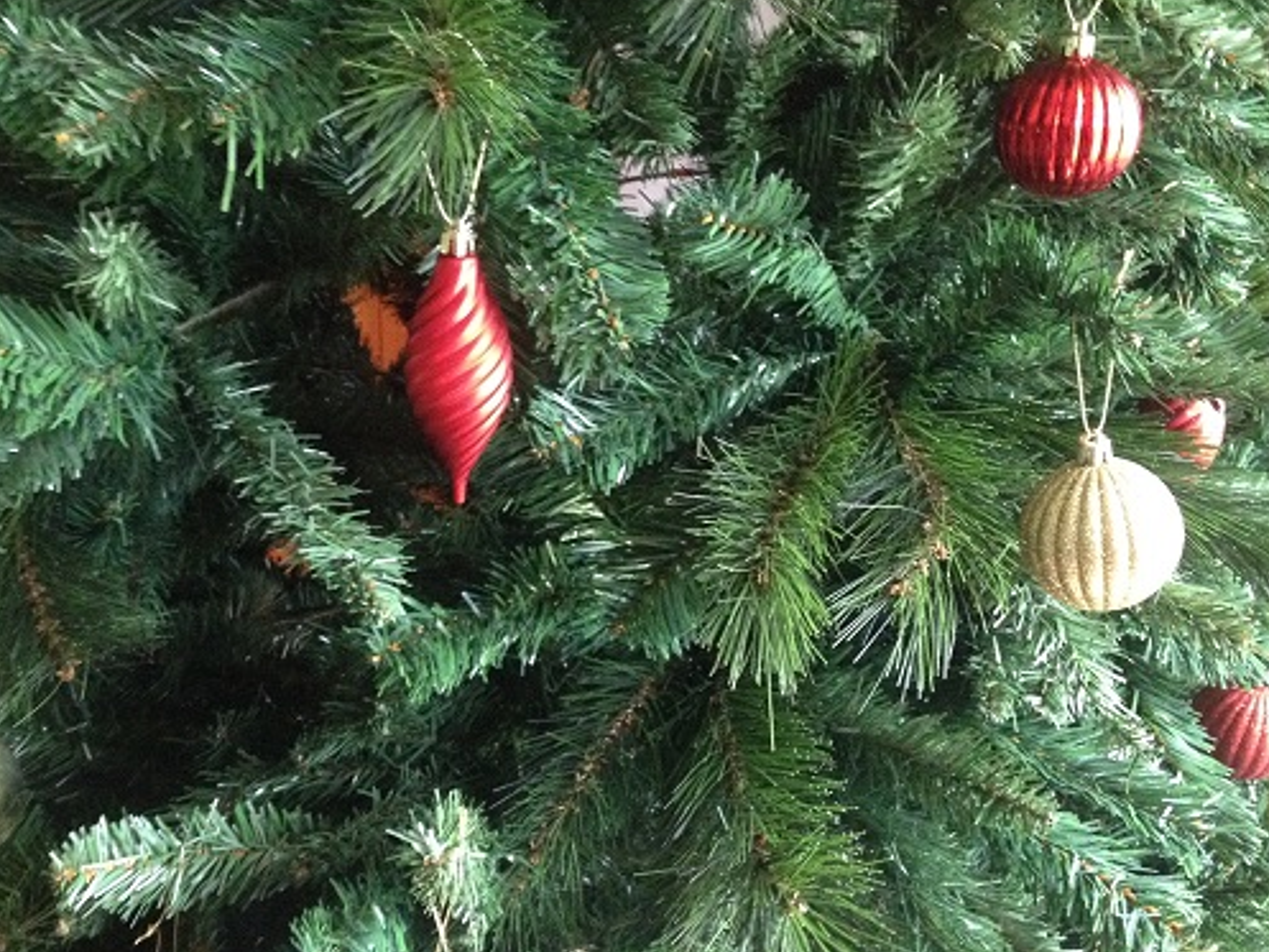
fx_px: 1687
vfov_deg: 31.5
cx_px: 522
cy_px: 510
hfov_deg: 41.1
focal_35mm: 46
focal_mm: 4.28
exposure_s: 1/15
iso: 400
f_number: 2.4
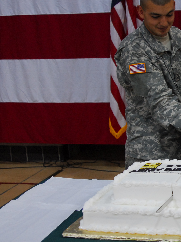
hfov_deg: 18.9
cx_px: 236
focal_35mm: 72
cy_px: 137
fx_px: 502
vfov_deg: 27.0
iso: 500
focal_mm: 24
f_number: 2.8
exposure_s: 1/30
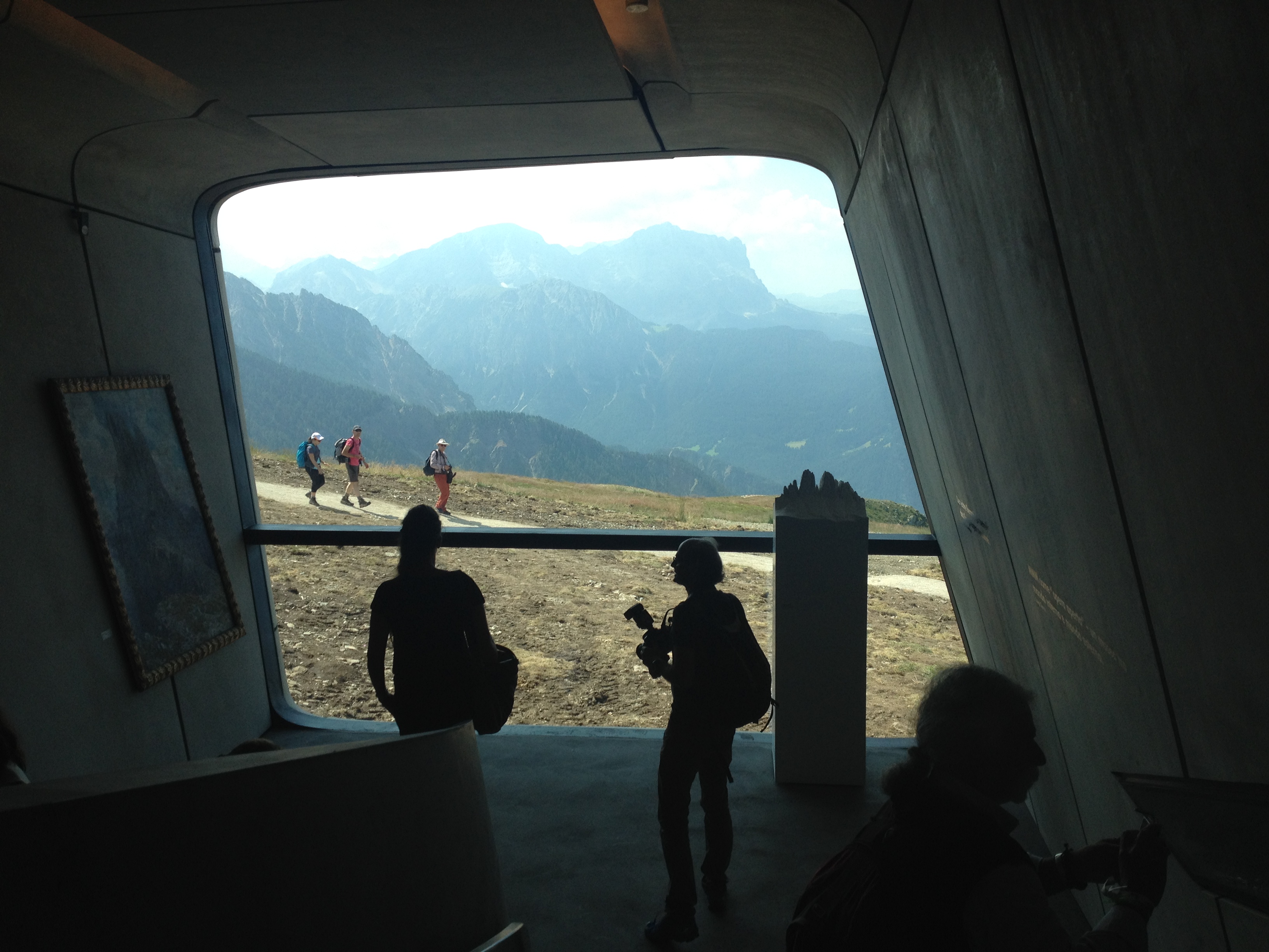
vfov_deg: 40.7
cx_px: 634
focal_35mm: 35
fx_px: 1283
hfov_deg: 52.6
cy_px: 476
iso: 50
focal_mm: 4.28
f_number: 2.4
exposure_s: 1/400
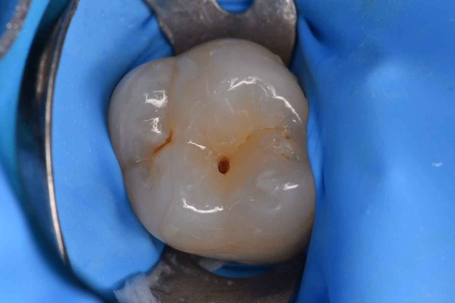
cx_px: 228
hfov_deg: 13.1
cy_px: 152
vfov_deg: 8.7
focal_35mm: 157
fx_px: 1983
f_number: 32
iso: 200
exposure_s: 1/160
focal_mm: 105
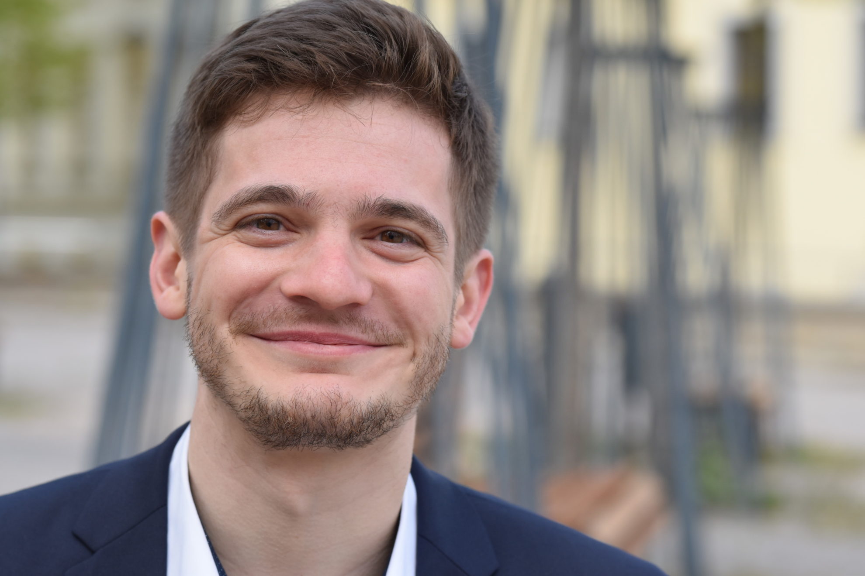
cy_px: 288
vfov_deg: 10.8
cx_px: 432
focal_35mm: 128
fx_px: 3063
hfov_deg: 16.1
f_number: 4
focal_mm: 85
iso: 400
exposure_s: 1/1000
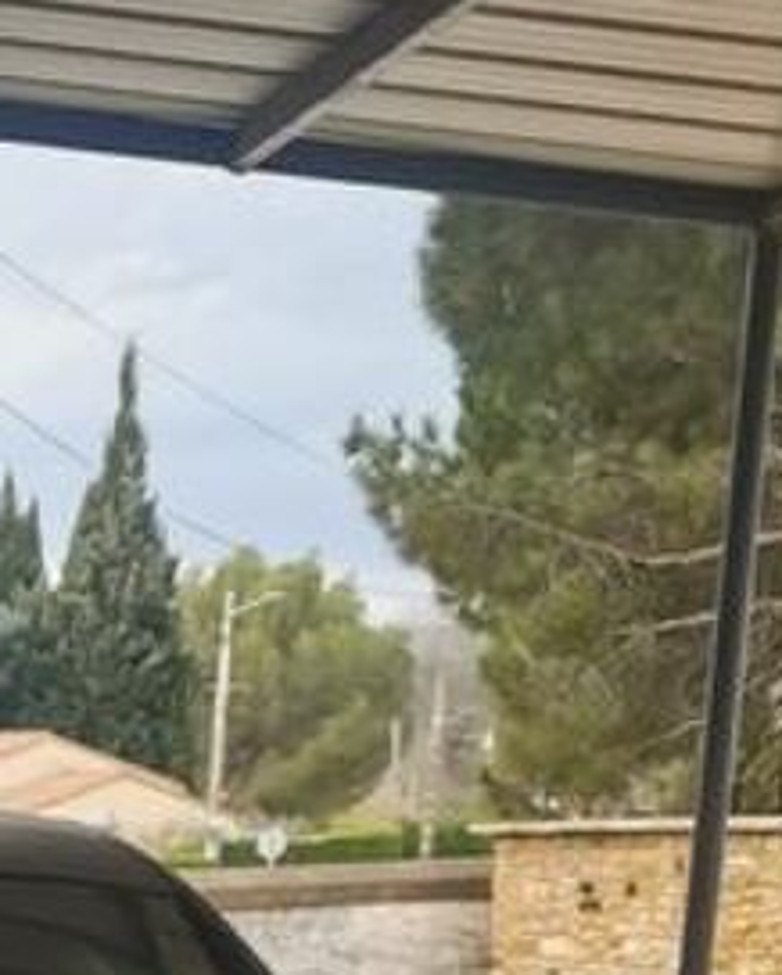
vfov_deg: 12.1
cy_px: 2292
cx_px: -502
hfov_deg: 11.3
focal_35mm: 129
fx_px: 3728
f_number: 1.6
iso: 50
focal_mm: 5.56
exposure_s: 1/461
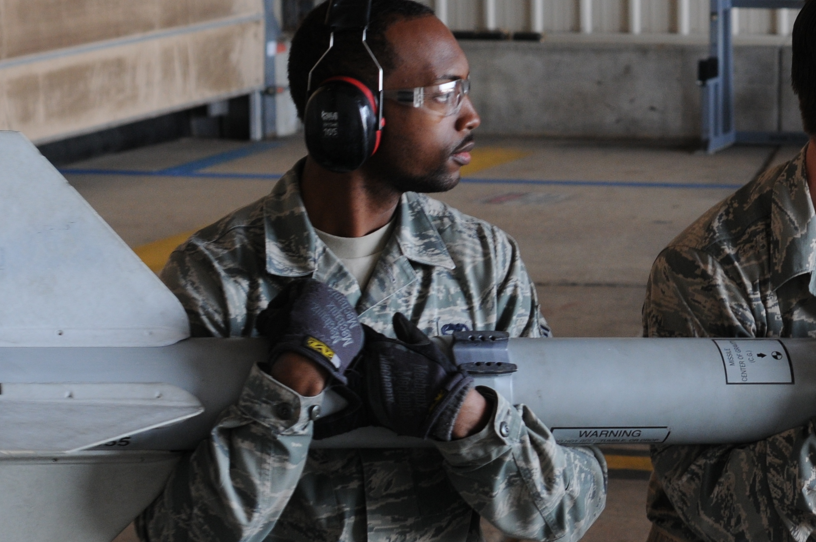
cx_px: 818
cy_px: 280
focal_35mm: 159
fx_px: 3599
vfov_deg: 8.6
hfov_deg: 12.8
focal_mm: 50
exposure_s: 1/60
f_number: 5.6
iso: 400
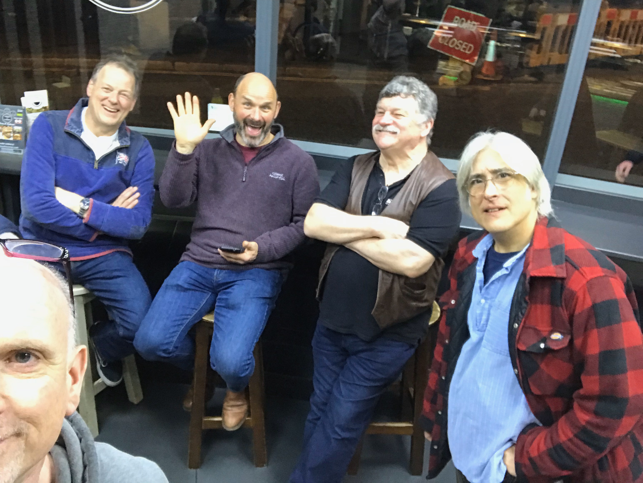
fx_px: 595
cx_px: 322
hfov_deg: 56.8
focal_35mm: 32
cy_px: 242
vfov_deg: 44.2
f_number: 2.2
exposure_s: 1/20
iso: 200
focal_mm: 2.87
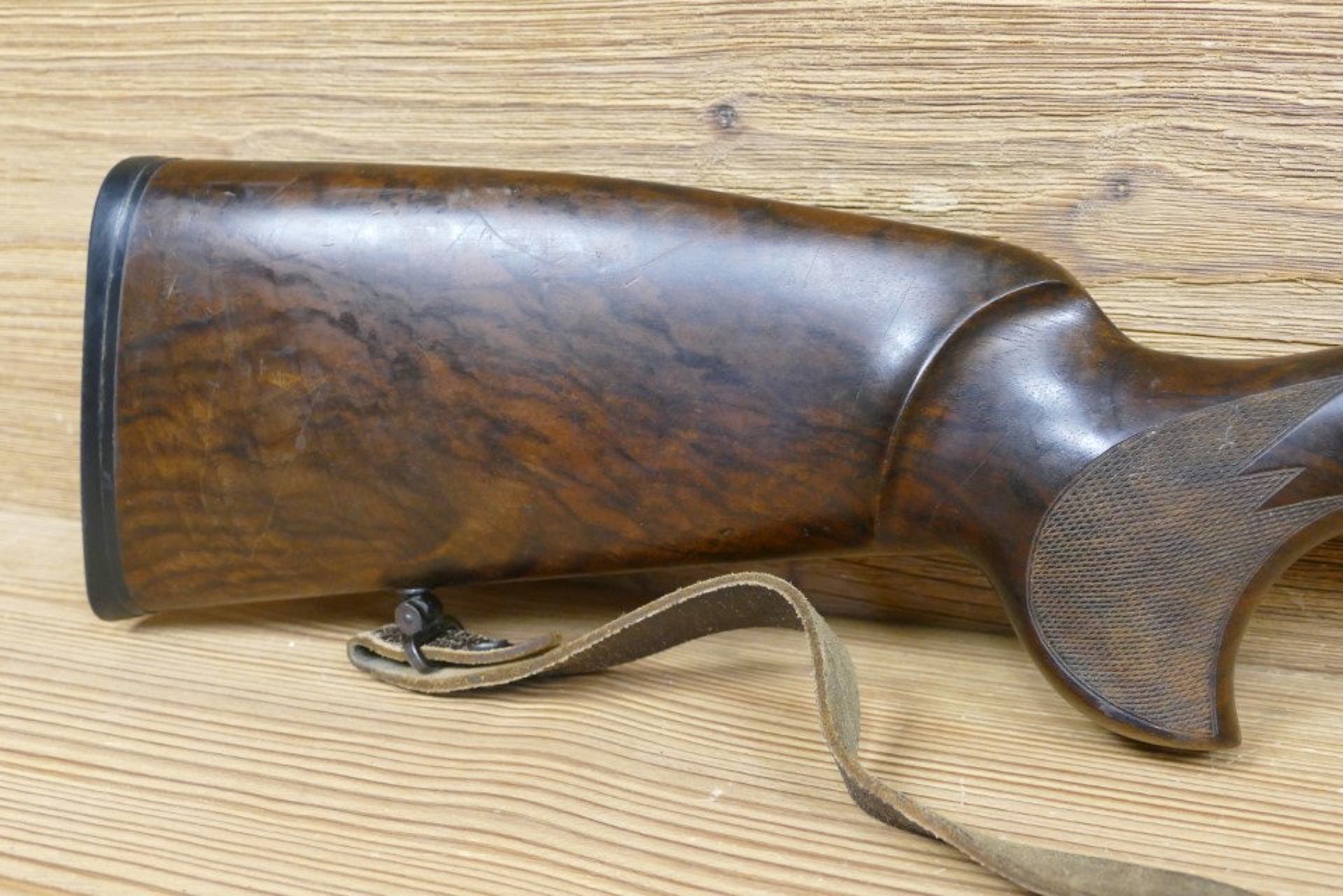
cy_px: 448
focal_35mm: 43
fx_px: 1604
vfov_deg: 31.2
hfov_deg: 45.4
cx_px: 672
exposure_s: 1/60
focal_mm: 15.51
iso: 1600
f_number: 3.2
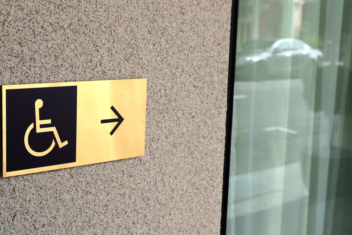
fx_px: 518
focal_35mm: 53
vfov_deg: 25.5
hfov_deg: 36.4
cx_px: 78
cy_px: 110
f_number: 5.6
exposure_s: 1/80
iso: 100
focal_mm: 20.5
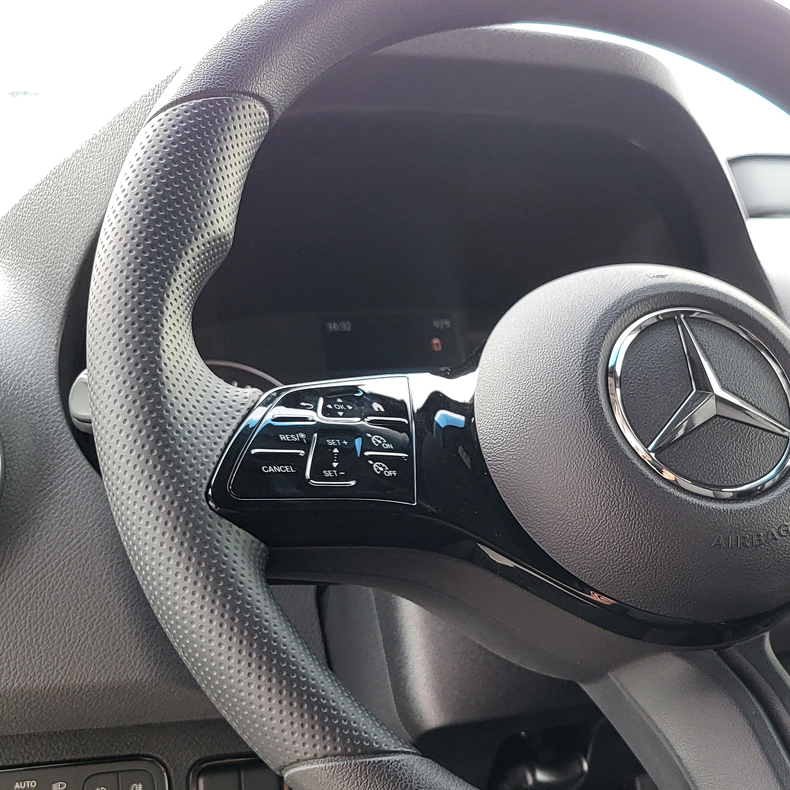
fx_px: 1291
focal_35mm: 50
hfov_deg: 33.2
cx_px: 620
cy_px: 550
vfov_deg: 33.6
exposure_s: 1/120
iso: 250
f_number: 1.8
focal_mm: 5.4
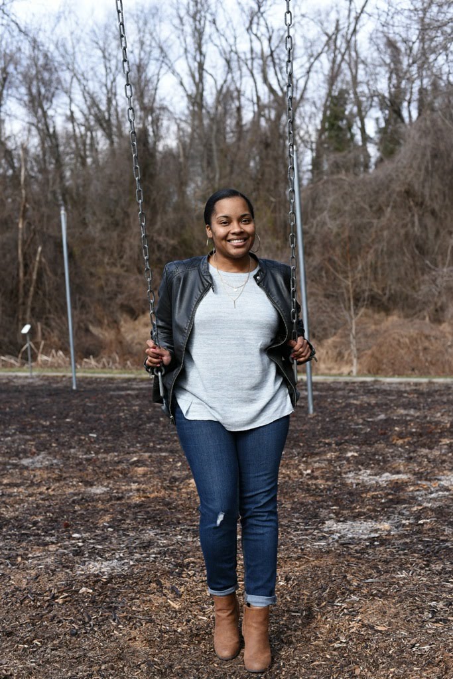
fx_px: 943
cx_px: 226
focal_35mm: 50
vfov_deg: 39.6
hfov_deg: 27.0
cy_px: 340
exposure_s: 1/320
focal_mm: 50
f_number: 5
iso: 125
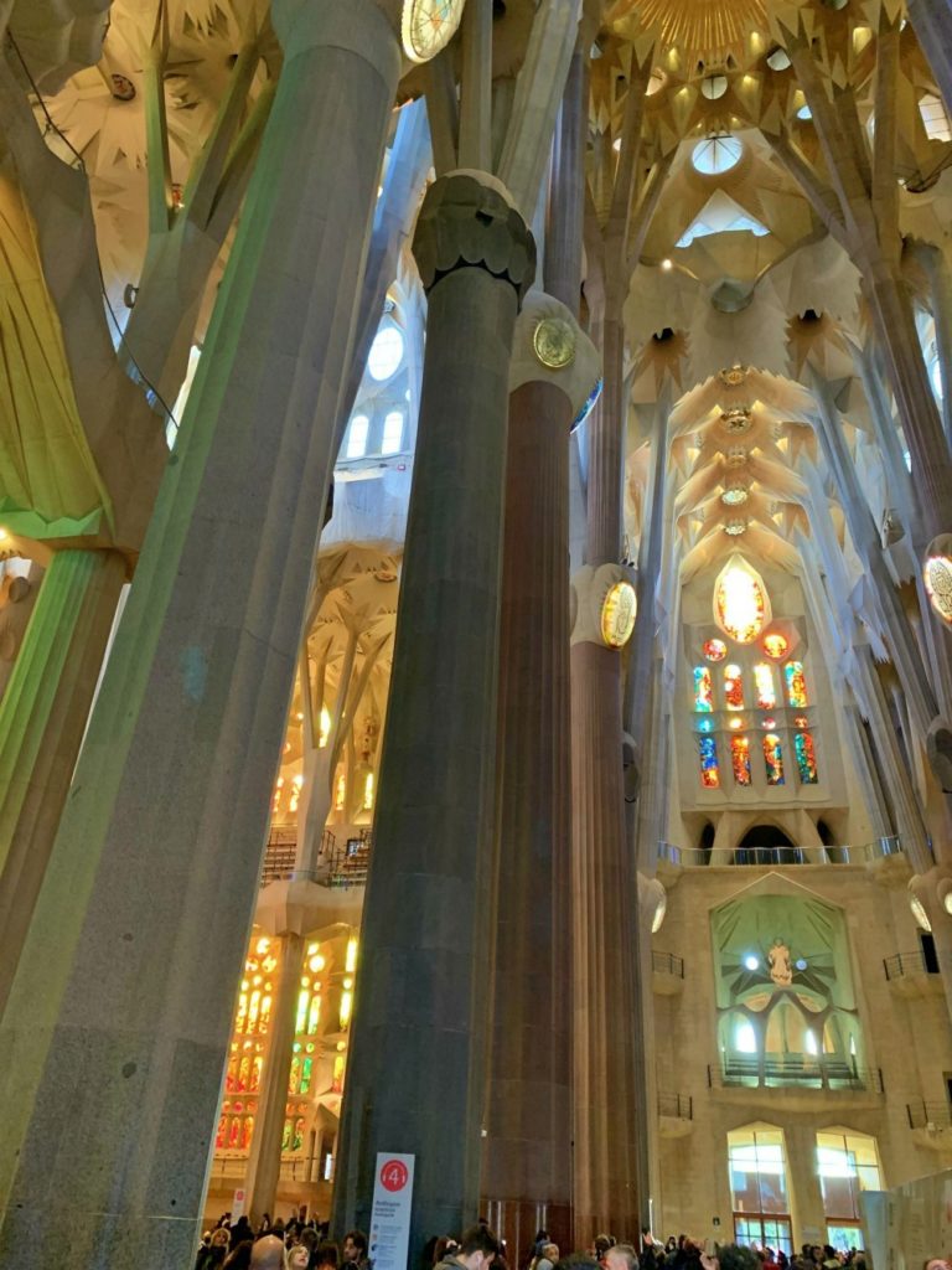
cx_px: 476
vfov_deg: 67.3
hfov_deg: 53.1
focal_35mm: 26
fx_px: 953
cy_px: 635
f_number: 1.8
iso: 400
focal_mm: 4.25
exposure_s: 1/52
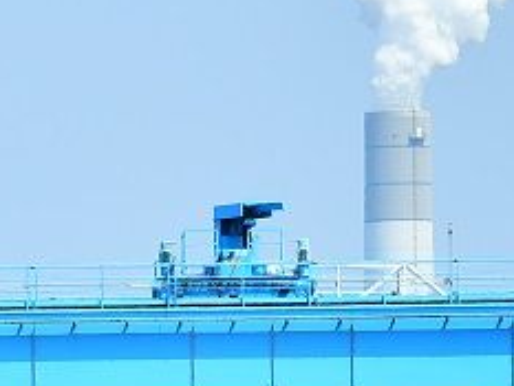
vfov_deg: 1.9
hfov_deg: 2.6
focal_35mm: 775
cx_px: -199
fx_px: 11514
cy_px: 873
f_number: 5
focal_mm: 150
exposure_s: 1/1600
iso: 200
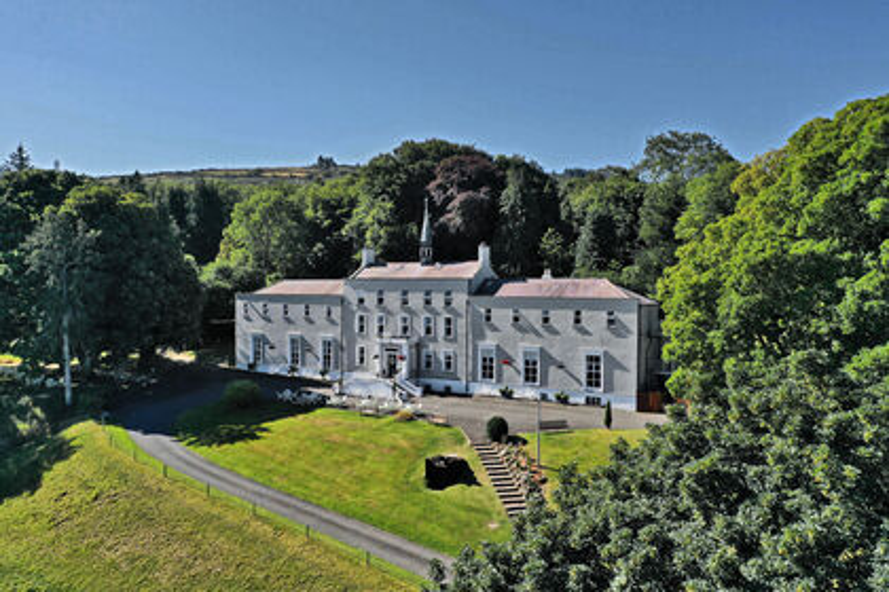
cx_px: 444
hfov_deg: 65.5
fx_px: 691
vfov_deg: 46.4
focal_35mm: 28
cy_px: 296
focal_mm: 10.26
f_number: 4.5
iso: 100
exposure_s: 1/800
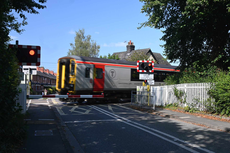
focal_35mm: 40
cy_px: 76
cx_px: 115
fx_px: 254
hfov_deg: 48.7
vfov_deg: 33.6
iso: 100
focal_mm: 26.5
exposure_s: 1/125
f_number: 5.6
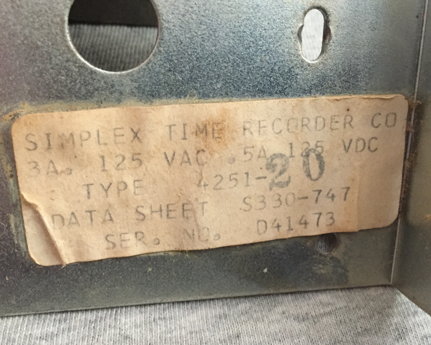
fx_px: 472
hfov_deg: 49.1
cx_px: 209
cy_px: 180
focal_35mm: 37
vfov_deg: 40.1
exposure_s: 1/15
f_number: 2.2
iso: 320
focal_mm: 4.15
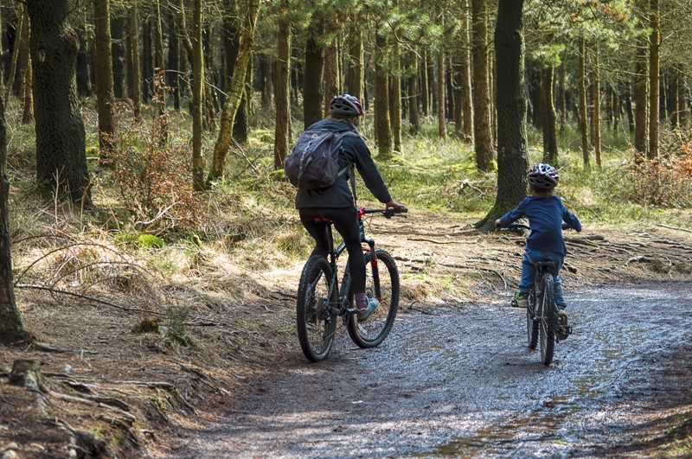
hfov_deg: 15.6
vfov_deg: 10.4
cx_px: 346
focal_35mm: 132
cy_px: 230
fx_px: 2534
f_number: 4.5
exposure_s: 1/180
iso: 200
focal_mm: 87.5
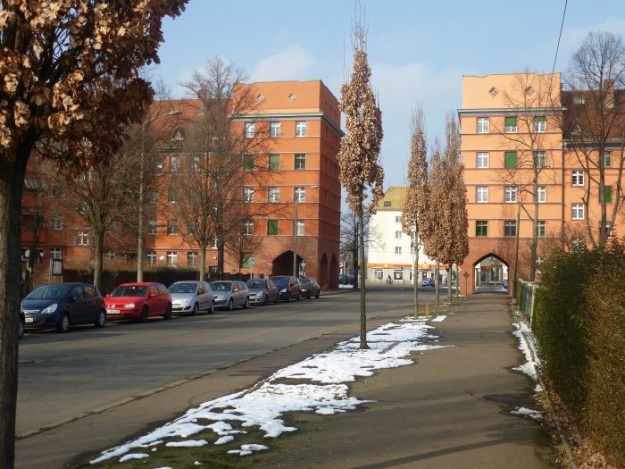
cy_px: 234
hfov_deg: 42.1
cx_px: 312
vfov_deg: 32.2
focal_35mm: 45
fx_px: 812
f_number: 4
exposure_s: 1/500
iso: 100
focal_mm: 8
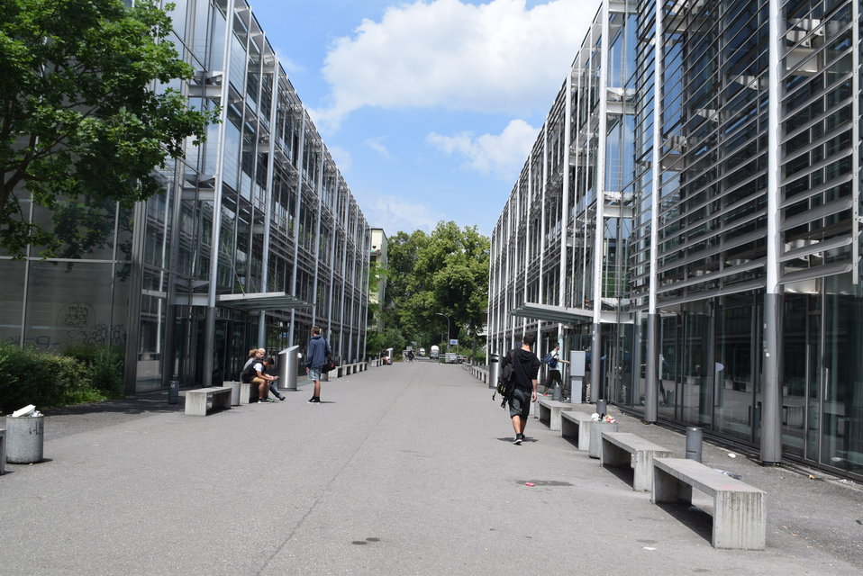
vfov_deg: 36.9
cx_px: 432
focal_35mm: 36
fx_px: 863
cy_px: 288
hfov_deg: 53.1
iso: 320
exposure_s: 1/400
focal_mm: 24
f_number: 10
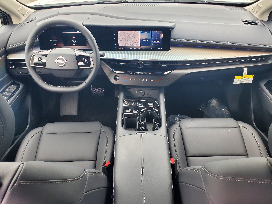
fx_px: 212
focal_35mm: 27
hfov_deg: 65.3
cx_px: 139
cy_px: 101
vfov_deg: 51.4
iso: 80
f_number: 2.4
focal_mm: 4.3
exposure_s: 1/95
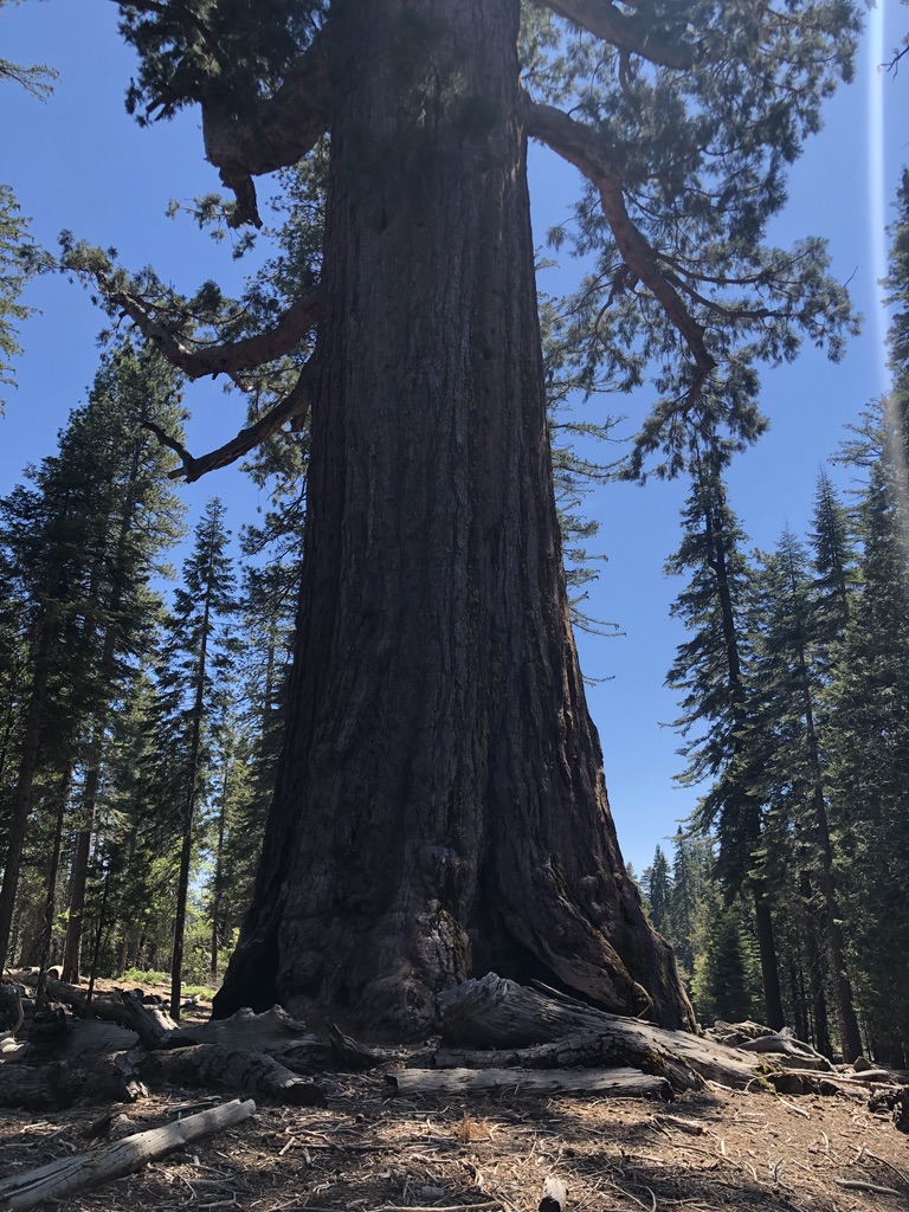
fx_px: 980
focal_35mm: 28
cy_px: 606
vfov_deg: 63.4
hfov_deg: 49.7
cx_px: 454
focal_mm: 4
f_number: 1.8
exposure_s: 1/665
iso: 20
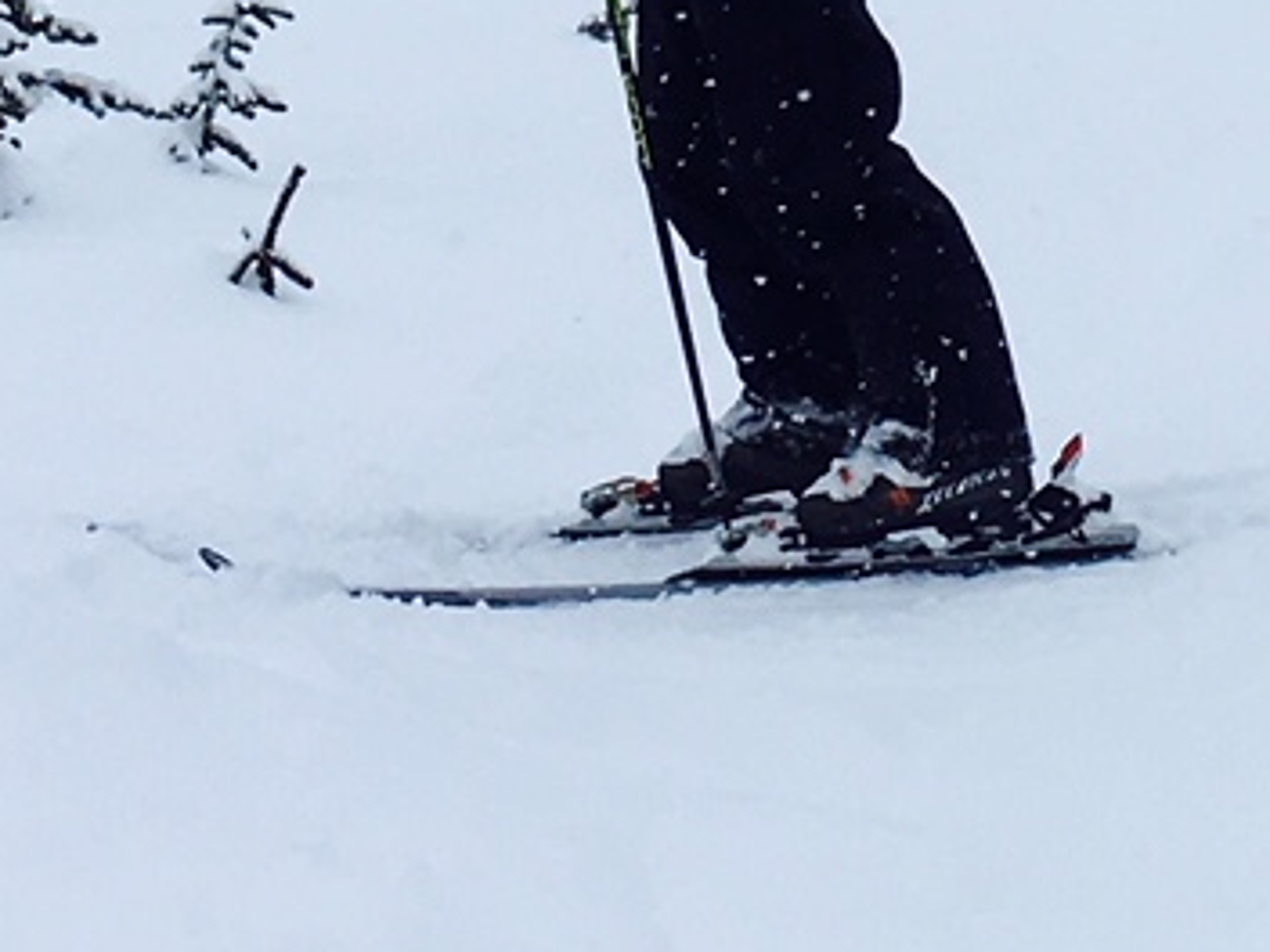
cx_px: 552
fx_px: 6090
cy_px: -1071
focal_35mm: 166
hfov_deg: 11.9
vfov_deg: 8.4
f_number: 2.2
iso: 25
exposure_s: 1/1748
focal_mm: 4.15
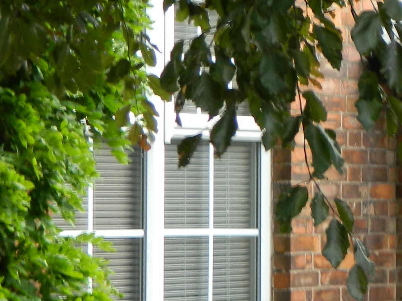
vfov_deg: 6.4
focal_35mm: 231
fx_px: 2683
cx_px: 602
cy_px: 107
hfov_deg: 8.4
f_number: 4
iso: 80
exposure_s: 1/50
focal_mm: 12.6
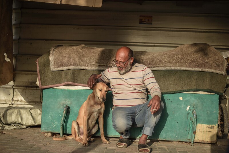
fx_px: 318
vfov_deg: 27.0
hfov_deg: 39.6
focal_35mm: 50
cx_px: 114
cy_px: 76
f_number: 1.4
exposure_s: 1/1600
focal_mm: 50
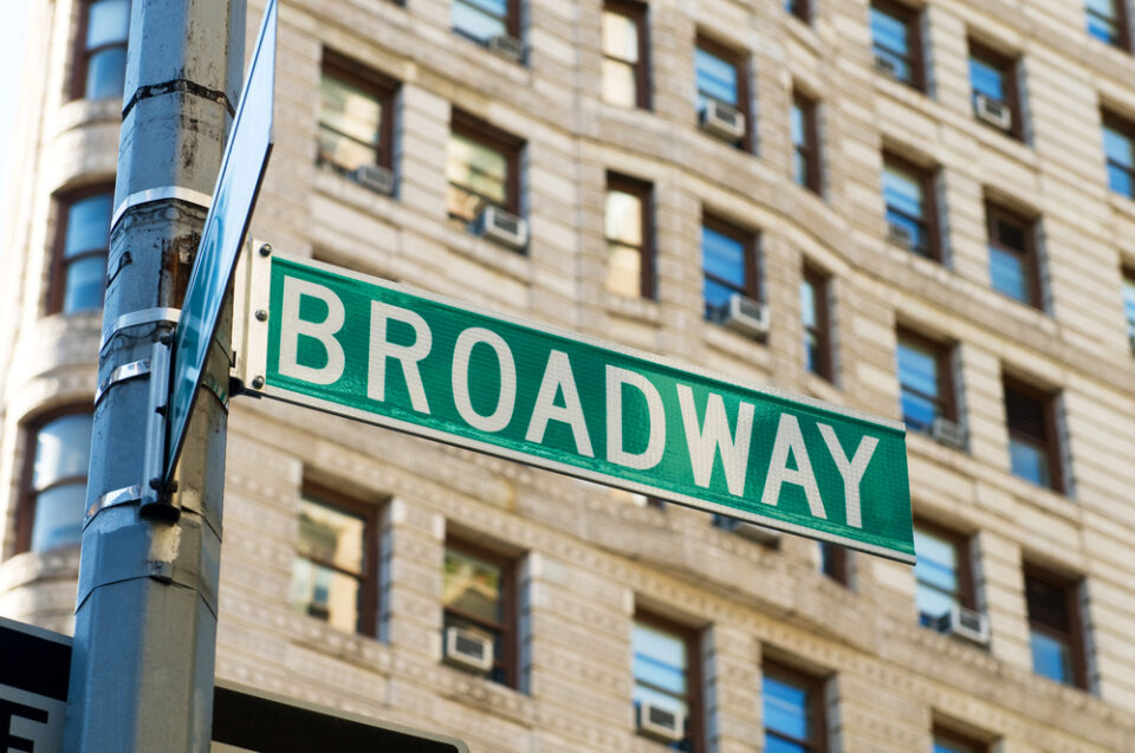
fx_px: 3305
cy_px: 376
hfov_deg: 19.5
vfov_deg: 13.0
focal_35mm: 105
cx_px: 568
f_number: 5.6
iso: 200
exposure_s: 1/160
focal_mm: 70
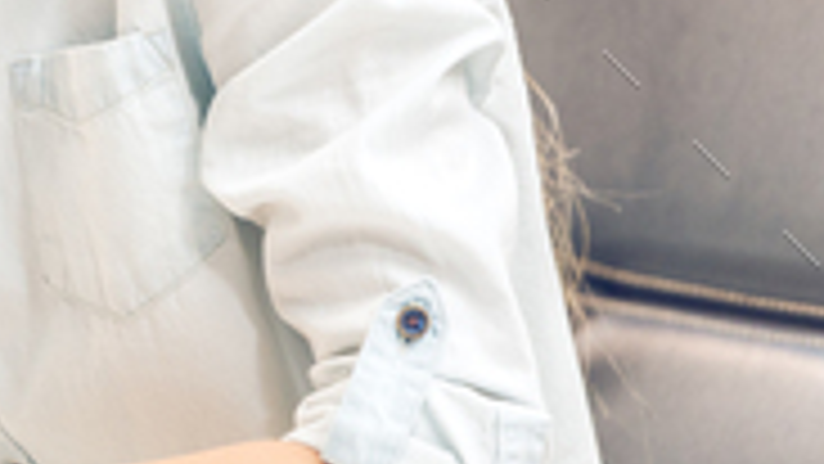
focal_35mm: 607
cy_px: -81
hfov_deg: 3.5
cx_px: -437
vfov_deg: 2.0
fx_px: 13264
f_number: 3.5
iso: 400
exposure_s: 1/160
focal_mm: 180
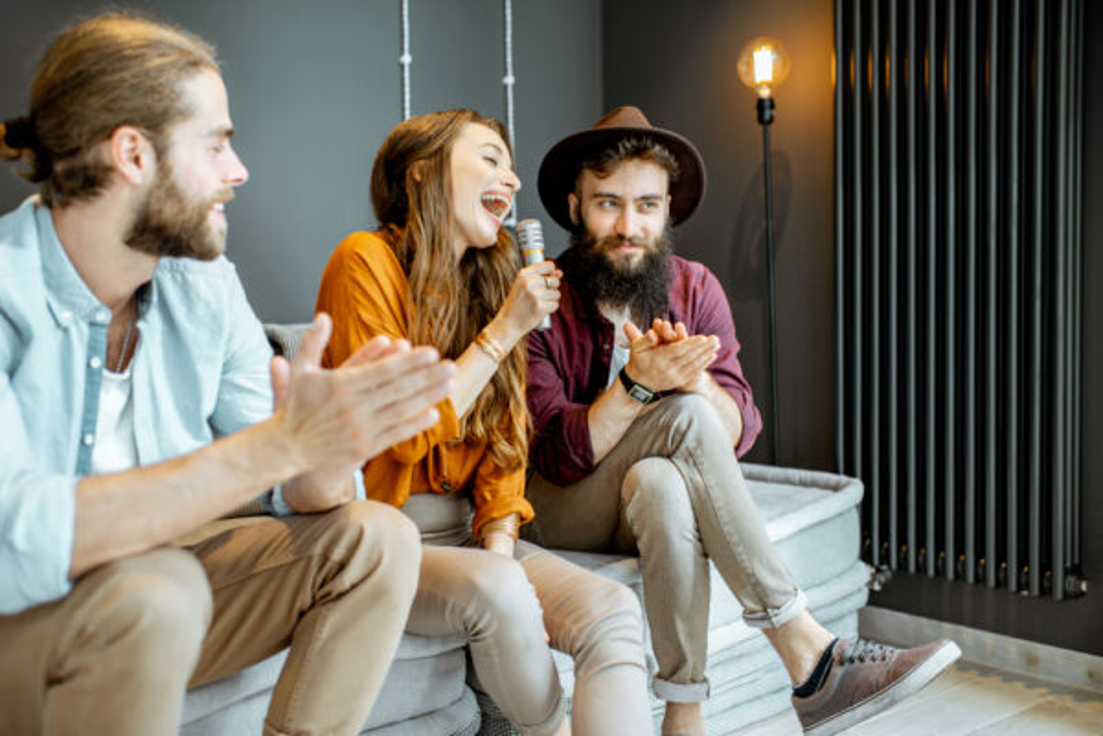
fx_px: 1072
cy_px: 368
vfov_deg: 37.9
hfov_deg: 54.4
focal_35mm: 35
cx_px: 552
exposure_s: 1/200
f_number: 2.2
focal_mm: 35
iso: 320
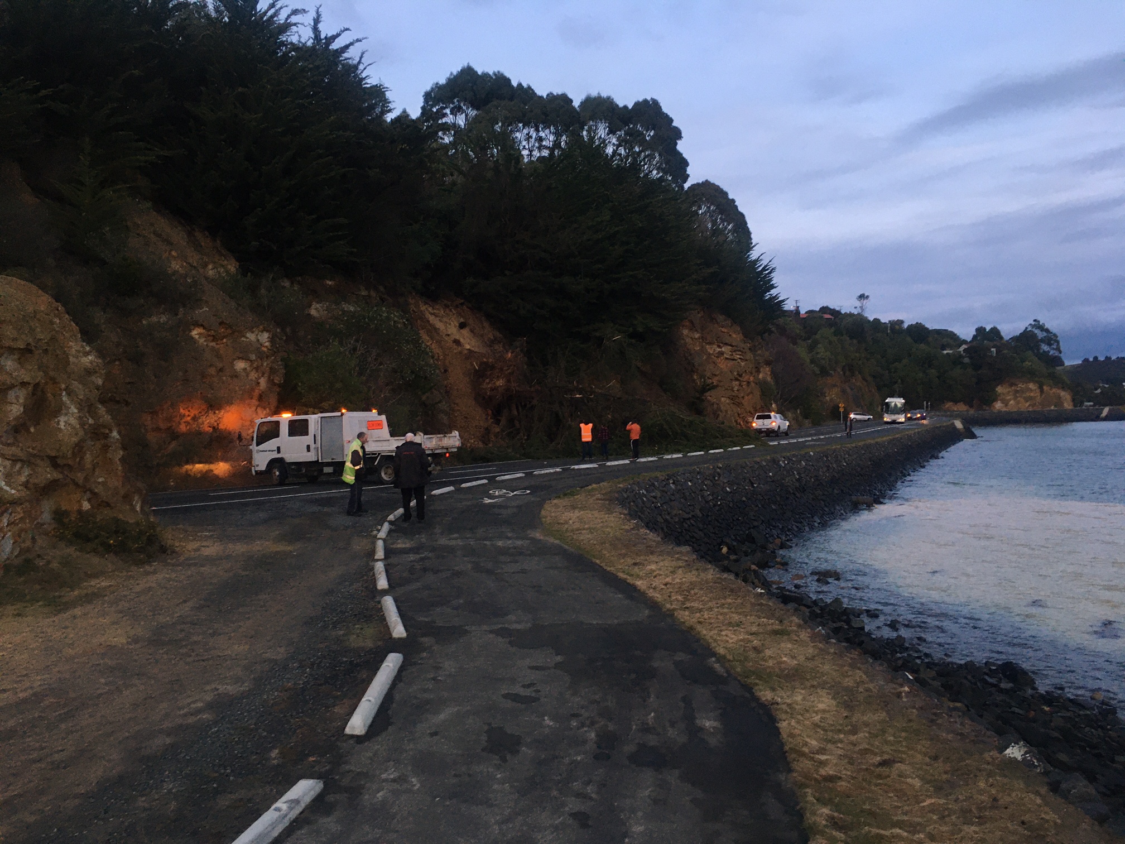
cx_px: 562
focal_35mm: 29
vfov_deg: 48.2
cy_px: 422
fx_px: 942
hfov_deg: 61.7
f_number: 2.2
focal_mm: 4.15
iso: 50
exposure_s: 1/33
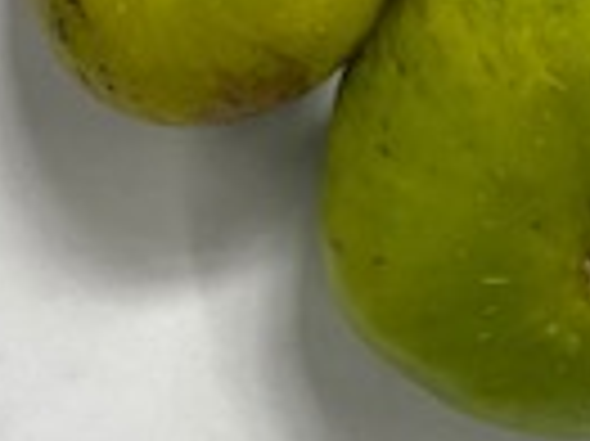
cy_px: -18
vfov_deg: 5.8
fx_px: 4342
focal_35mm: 255
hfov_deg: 7.6
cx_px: -392
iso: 32
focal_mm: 6
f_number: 2
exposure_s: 1/120
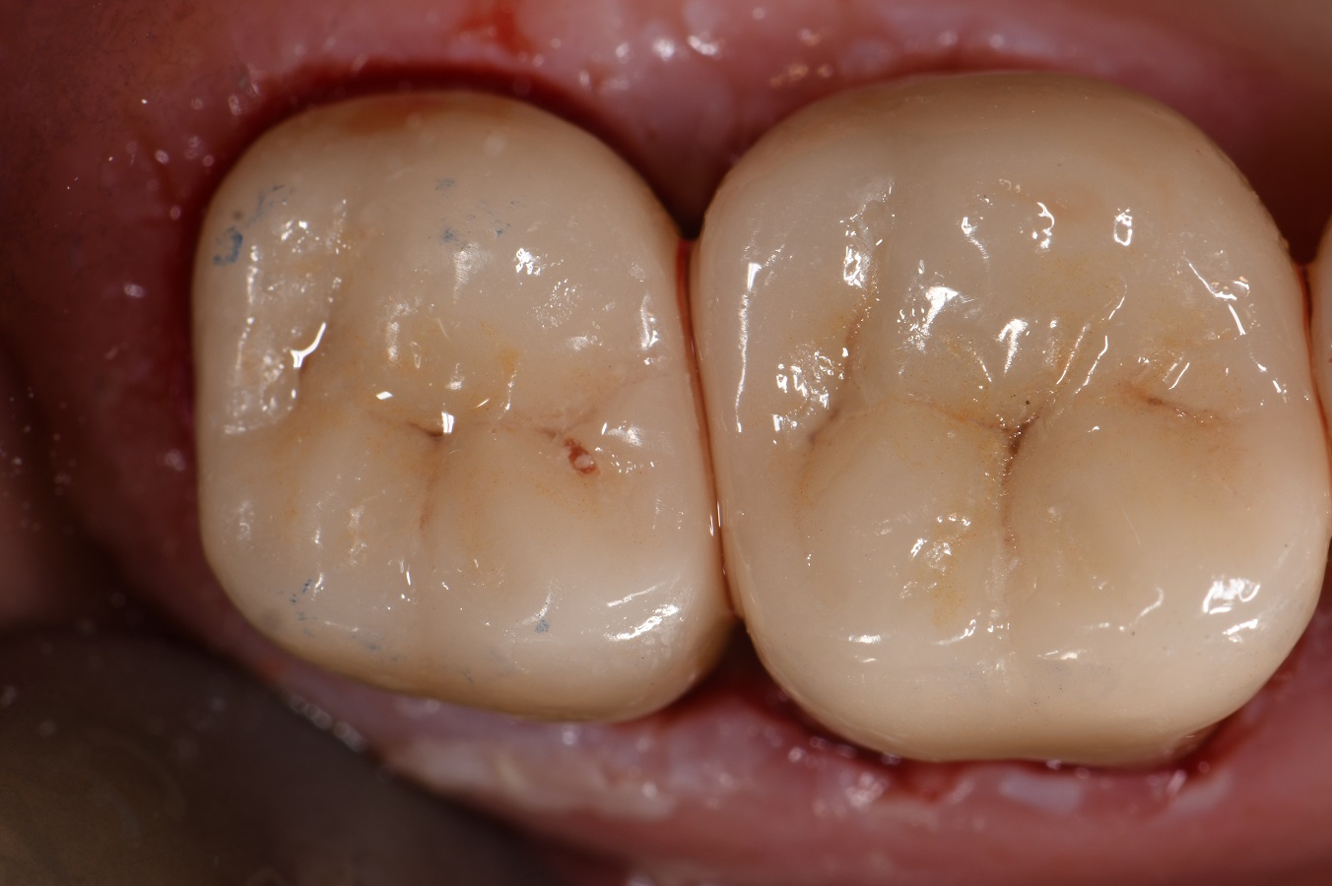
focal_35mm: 157
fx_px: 5806
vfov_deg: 8.7
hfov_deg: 13.1
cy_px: 443
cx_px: 666
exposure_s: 1/160
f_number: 32
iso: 200
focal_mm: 105
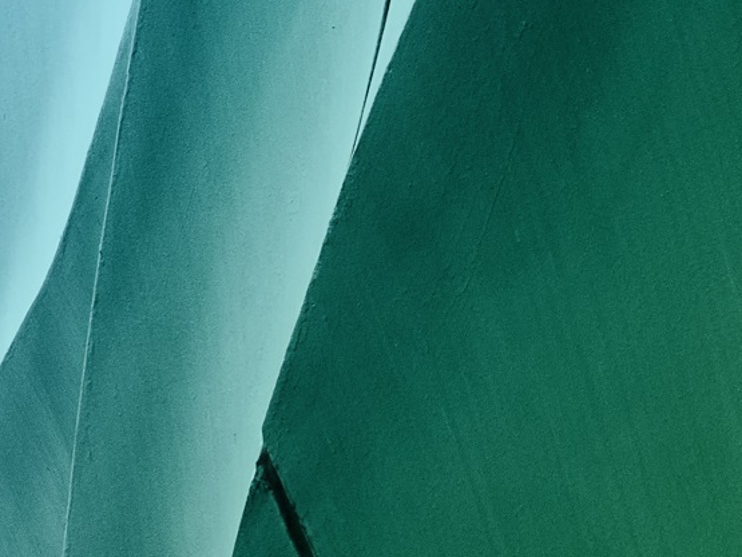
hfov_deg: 11.4
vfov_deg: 8.6
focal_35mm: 173
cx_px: 370
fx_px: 3711
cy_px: 399
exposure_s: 1/80
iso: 800
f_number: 13
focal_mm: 32
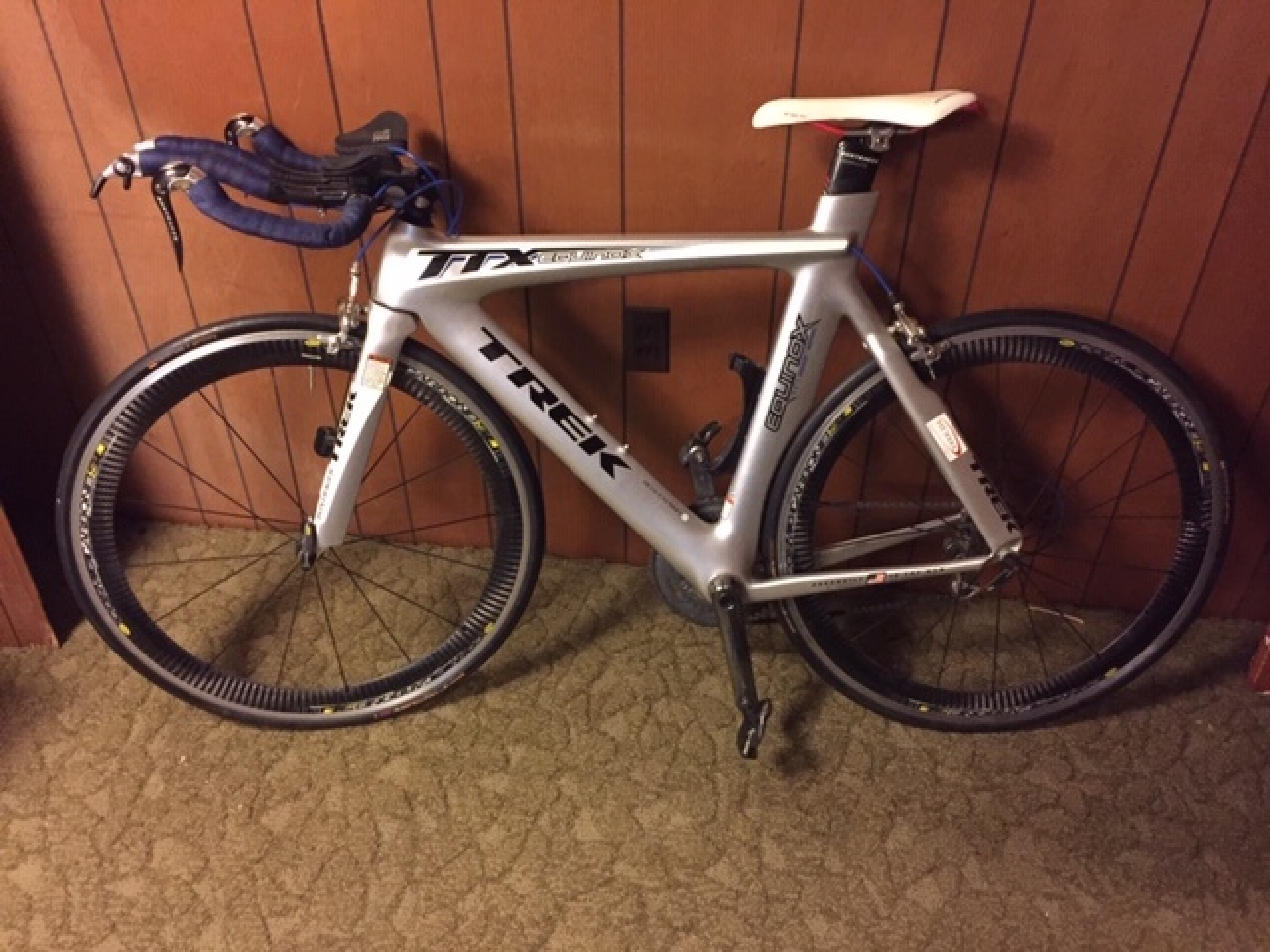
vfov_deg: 48.2
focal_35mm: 29
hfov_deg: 61.7
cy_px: 476
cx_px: 635
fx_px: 1064
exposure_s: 1/15
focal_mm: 4.15
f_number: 2.2
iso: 400
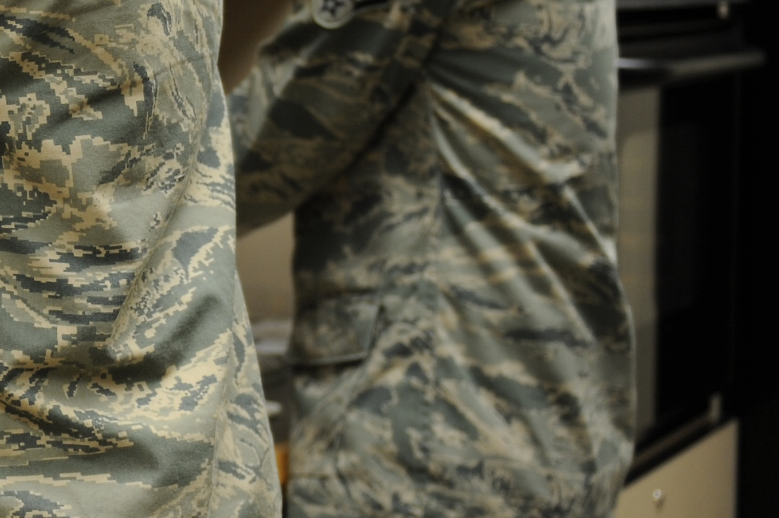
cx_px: -359
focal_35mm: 97
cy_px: 57
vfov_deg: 14.0
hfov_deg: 18.8
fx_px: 2098
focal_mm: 31
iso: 320
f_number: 2.8
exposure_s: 1/80
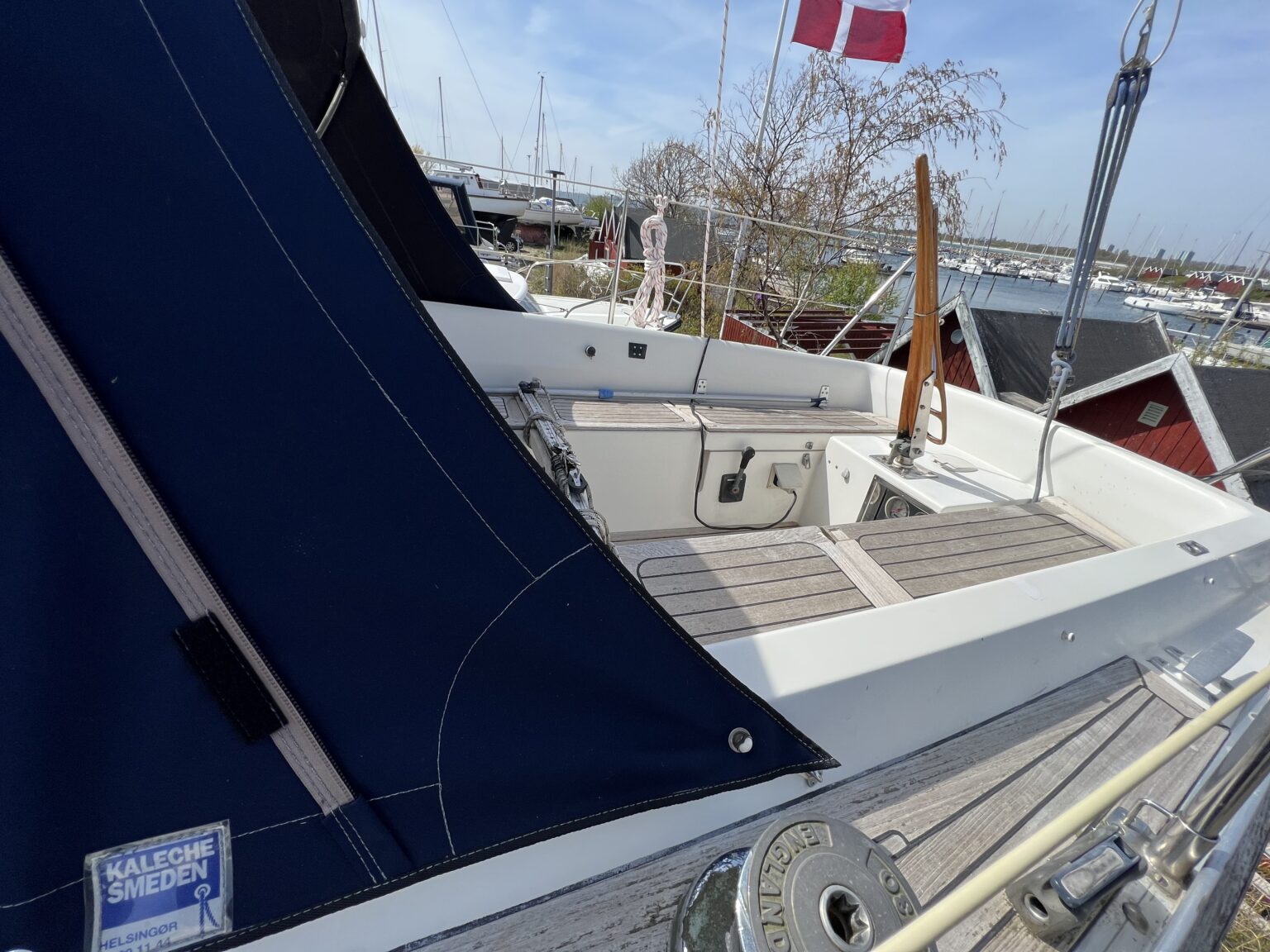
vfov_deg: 89.9
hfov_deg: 106.2
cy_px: 476
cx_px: 635
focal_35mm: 13
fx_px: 477
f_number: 1.8
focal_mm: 1.57
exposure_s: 1/1845
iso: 32
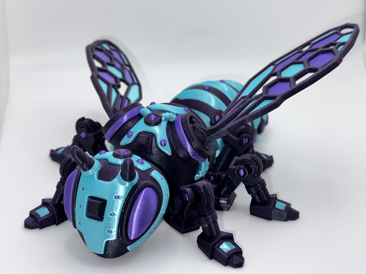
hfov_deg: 39.7
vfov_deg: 30.3
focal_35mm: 48
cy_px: 137
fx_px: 508
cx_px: 183
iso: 40
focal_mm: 6.86
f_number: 1.78
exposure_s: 1/646
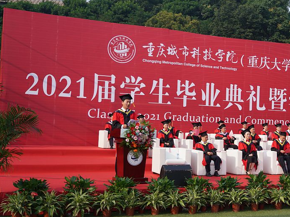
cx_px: 231
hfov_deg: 32.8
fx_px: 478
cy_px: 107
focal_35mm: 57
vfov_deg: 25.7
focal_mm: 34
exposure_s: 1/800
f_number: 4
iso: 125
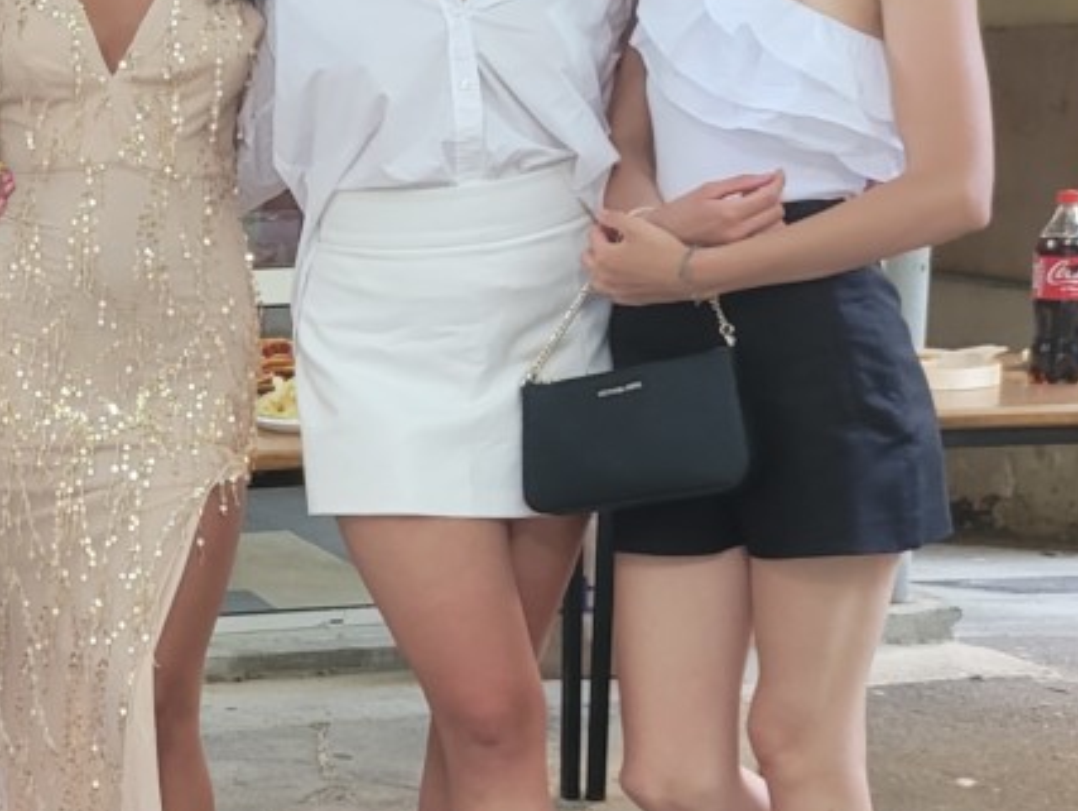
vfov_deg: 20.2
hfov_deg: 24.3
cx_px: -207
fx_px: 2275
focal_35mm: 73
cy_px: 450
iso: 250
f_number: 1.8
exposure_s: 1/50
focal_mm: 5.4
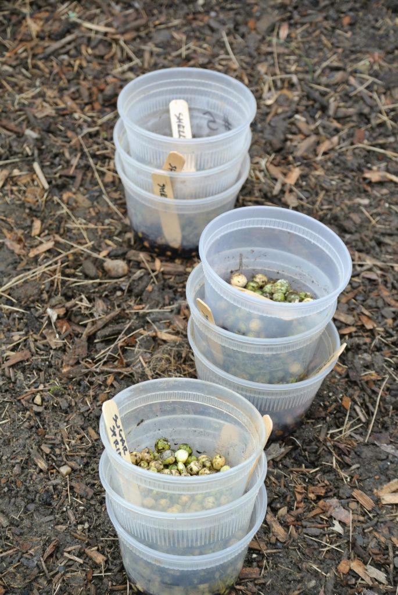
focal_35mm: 115
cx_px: 199
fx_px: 1902
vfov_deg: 17.8
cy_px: 298
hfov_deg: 11.9
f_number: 4
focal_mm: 42.7
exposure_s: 1/250
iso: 100
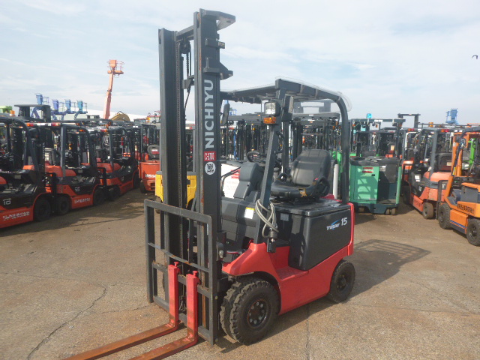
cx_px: 240
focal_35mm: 25
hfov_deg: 69.4
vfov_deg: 54.9
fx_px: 347
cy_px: 180
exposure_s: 1/400
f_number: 3.9
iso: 100
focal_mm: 4.5
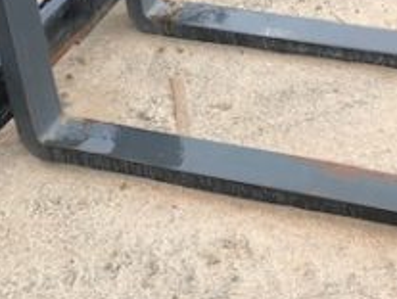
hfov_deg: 24.0
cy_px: 96
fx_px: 931
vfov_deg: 18.2
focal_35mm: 81
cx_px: 267
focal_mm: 3.99
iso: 20
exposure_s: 1/461
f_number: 1.8
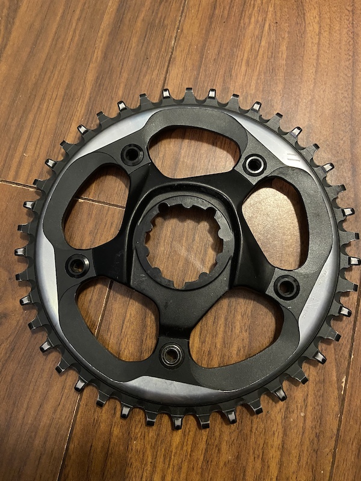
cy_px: 240
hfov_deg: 53.1
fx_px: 362
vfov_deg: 67.3
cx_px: 180
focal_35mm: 26
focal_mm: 4.25
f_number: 1.8
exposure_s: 1/30
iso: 1000
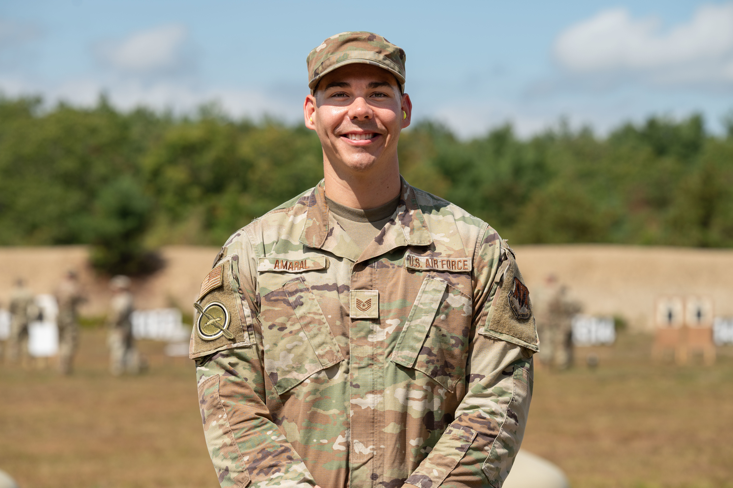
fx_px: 2543
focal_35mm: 125
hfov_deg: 16.4
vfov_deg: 11.0
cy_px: 244
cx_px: 366
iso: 80
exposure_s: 1/640
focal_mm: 125
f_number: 5
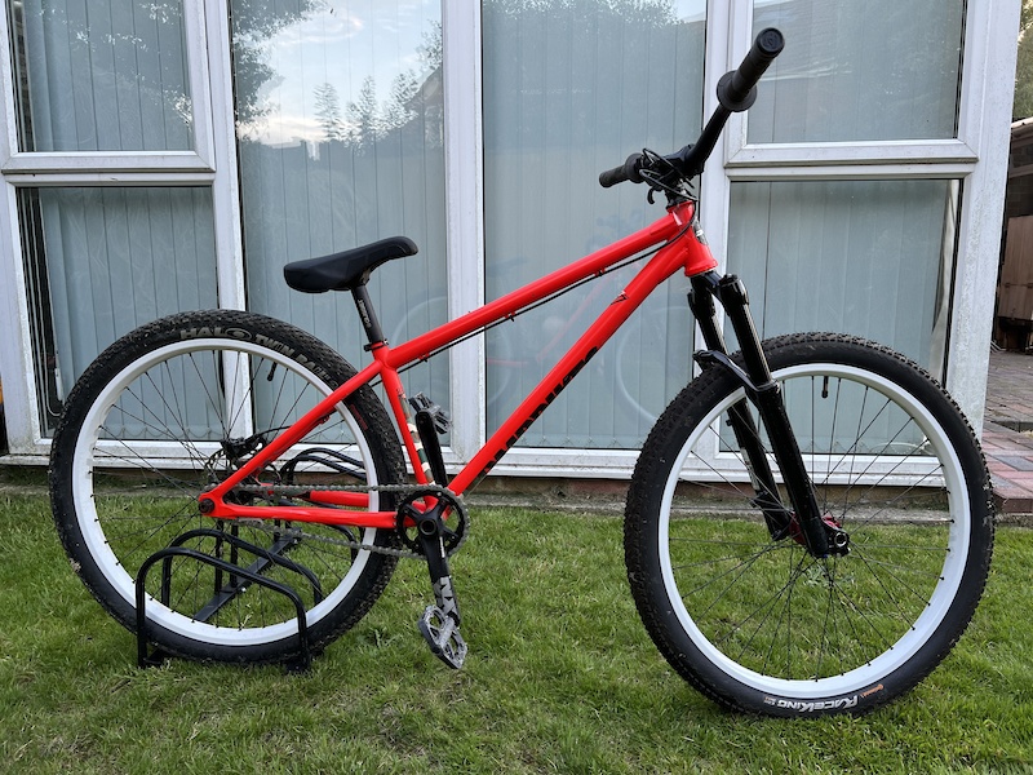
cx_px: 516
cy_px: 388
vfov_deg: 53.1
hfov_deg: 67.3
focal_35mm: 26
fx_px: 776
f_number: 1.5
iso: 64
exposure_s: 1/121
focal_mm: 5.7
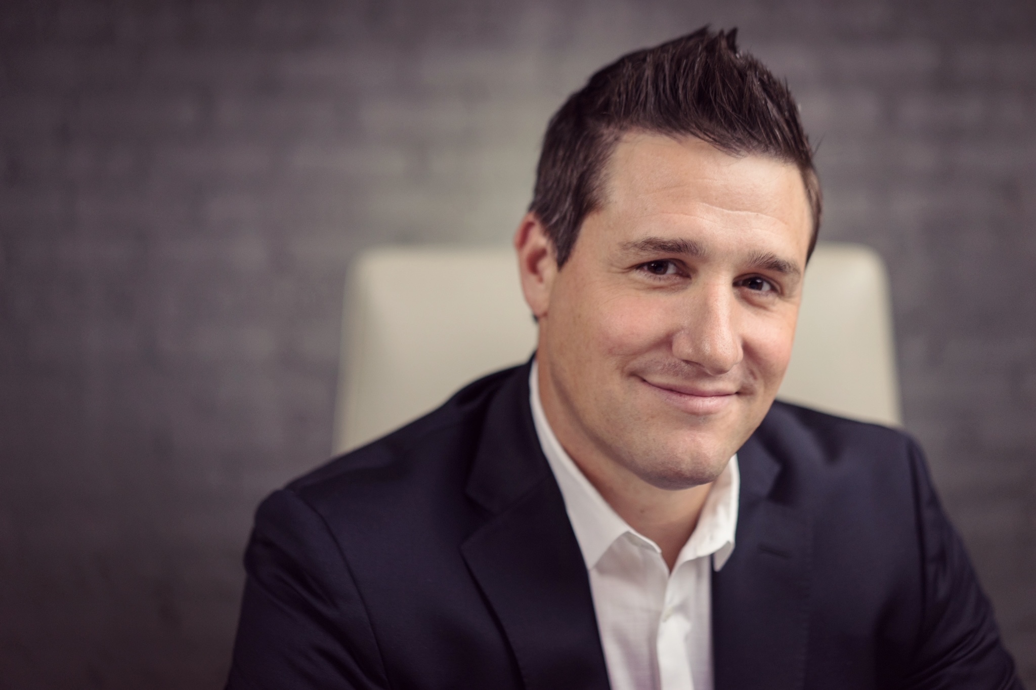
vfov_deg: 24.6
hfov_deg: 36.3
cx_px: 518
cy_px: 345
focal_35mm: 55
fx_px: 1582
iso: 500
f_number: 2
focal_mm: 55
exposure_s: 1/1000
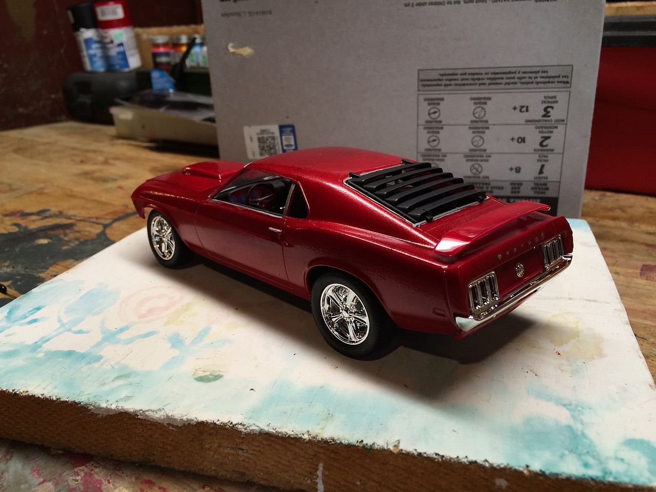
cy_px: 246
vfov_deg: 48.2
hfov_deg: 61.7
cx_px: 328
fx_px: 550
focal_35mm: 29
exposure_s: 1/30
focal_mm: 4.15
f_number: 2.2
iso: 50
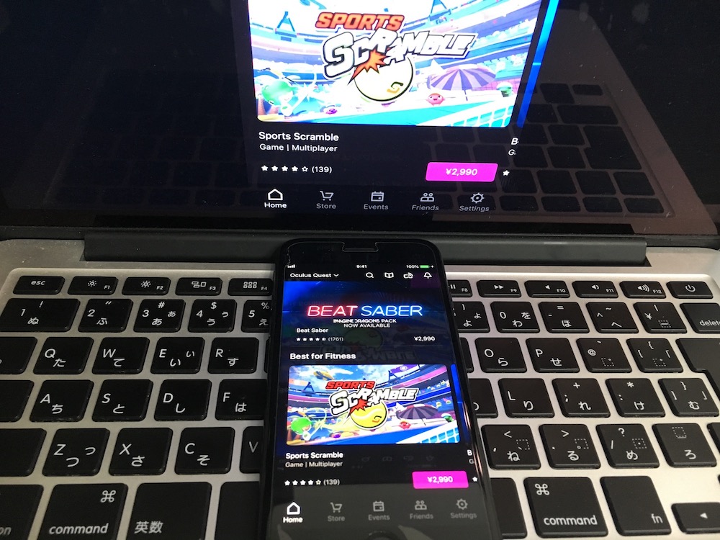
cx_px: 360
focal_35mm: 29
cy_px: 270
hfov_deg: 61.7
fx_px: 603
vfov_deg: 48.2
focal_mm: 4.15
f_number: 2.2
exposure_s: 1/20
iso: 200
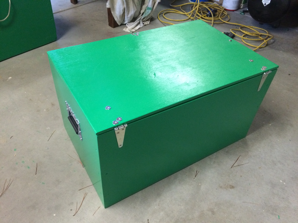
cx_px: 149
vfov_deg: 48.2
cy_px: 112
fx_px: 250
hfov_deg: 61.7
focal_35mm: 29
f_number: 2.2
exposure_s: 1/24
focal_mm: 4.15
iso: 320
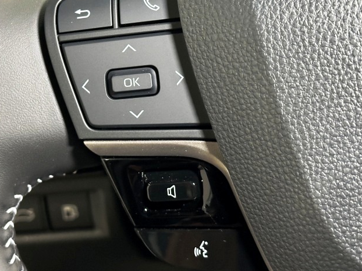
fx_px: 826
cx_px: 113
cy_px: 65
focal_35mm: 79
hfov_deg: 24.6
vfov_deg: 18.5
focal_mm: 6.86
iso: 500
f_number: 1.78
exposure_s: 1/30
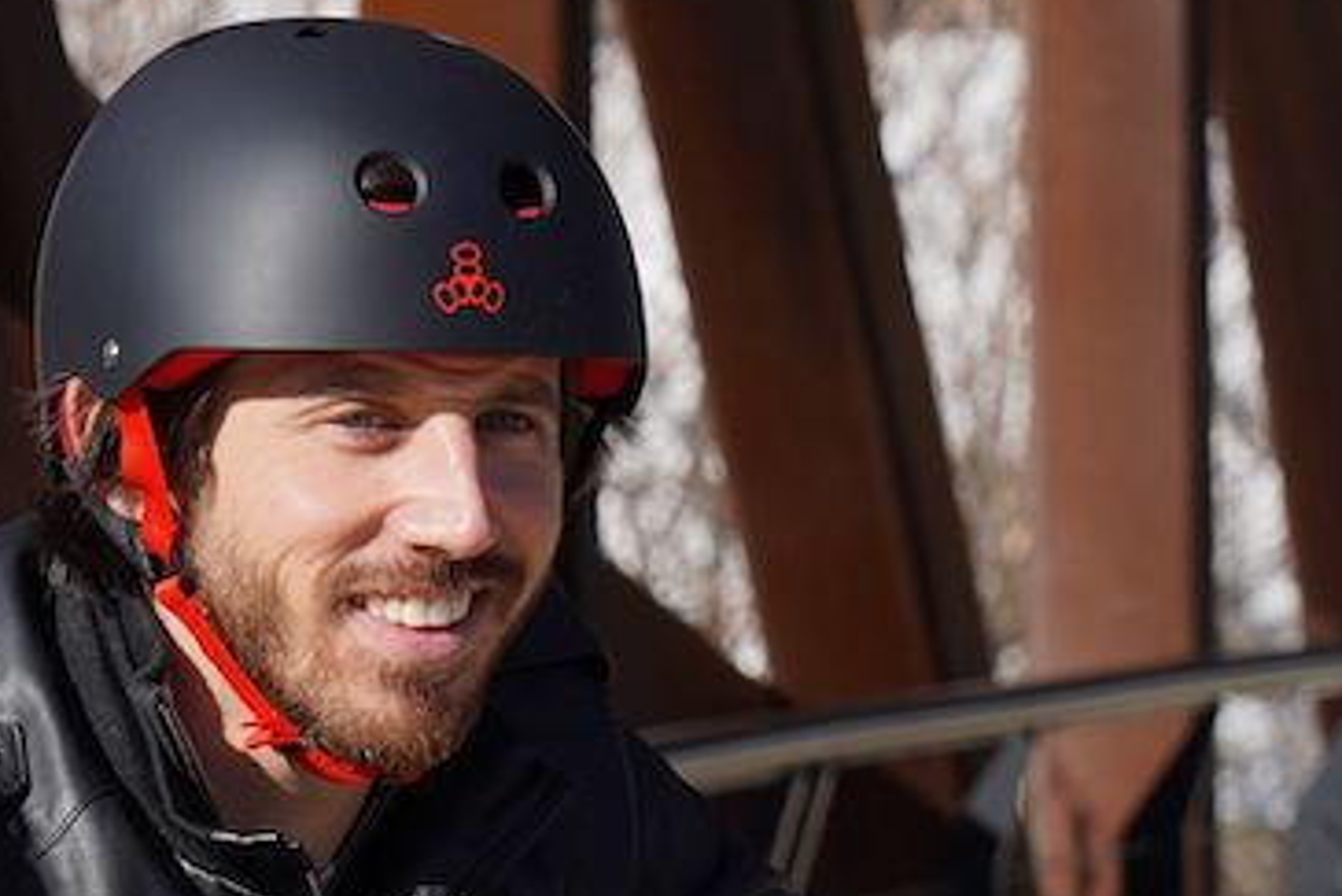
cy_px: 1694
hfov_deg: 5.1
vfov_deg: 3.4
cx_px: -41
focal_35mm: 404
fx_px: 15065
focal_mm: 105
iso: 100
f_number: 8
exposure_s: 1/320
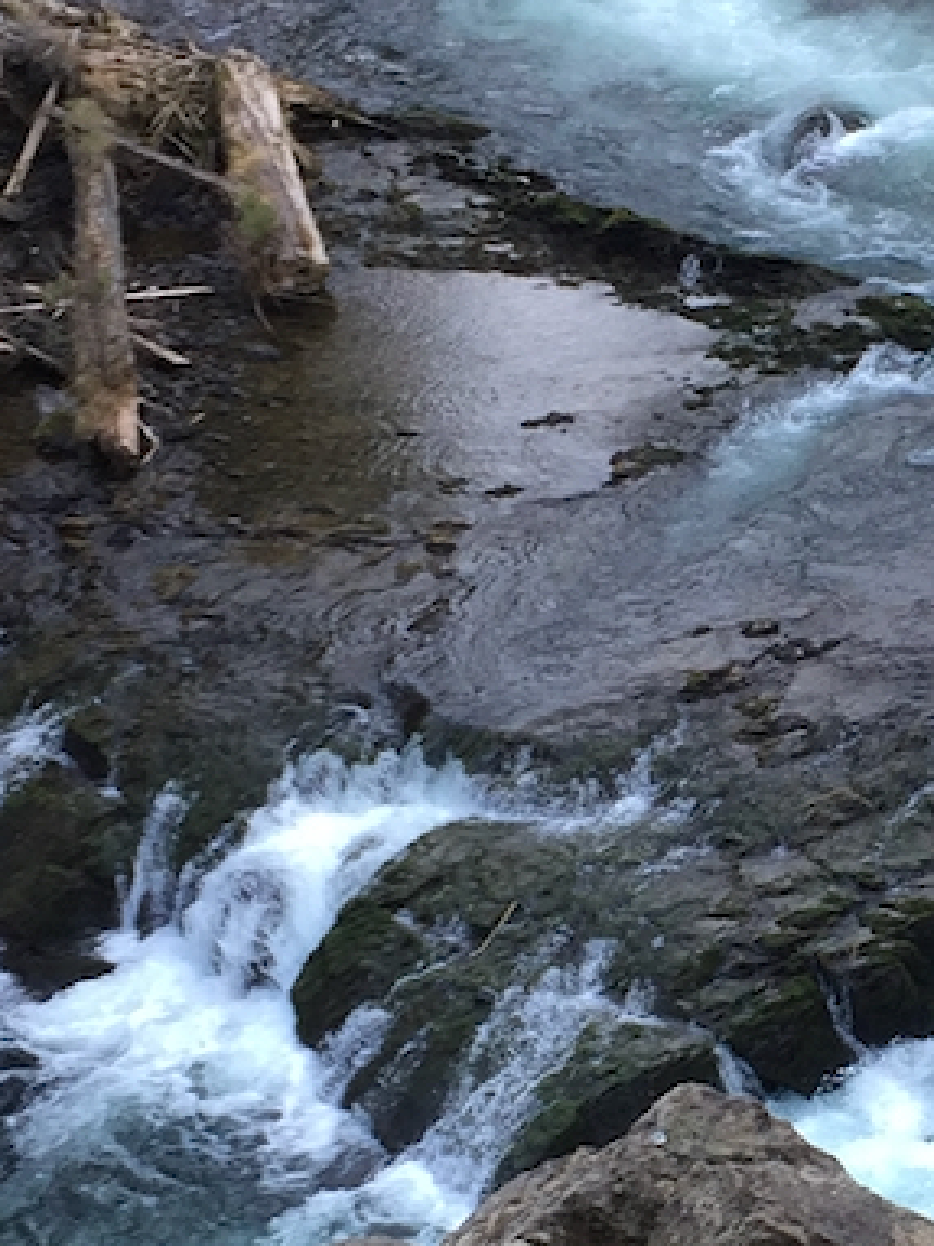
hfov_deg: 14.8
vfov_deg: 20.1
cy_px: 891
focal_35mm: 97
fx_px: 3492
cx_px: 1084
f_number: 2.2
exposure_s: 1/60
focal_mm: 4.15
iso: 32
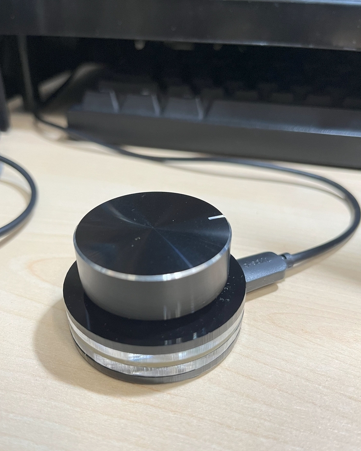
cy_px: 256
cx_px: 174
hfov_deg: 50.0
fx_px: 387
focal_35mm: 29
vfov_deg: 60.2
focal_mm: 5.1
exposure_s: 1/50
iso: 500
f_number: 1.6
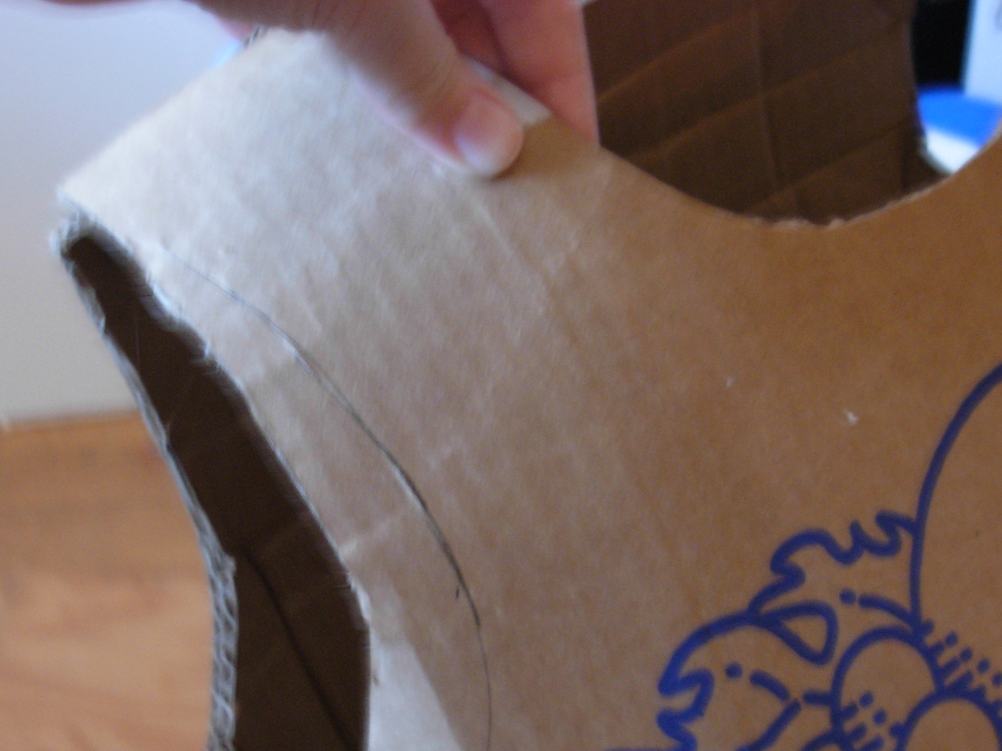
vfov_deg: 25.8
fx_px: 1621
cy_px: 553
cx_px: 330
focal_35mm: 56
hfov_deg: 34.0
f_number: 2.9
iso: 200
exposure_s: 1/2.1
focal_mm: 6.3
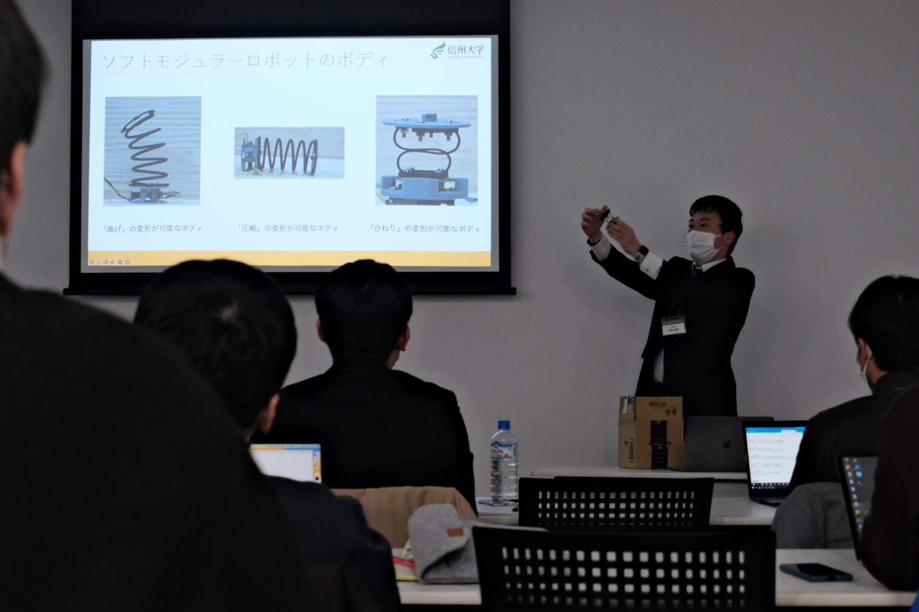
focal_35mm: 69
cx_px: 456
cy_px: 308
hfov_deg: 29.2
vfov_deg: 19.7
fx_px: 1761
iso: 3200
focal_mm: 45
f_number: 5.6
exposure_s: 1/125
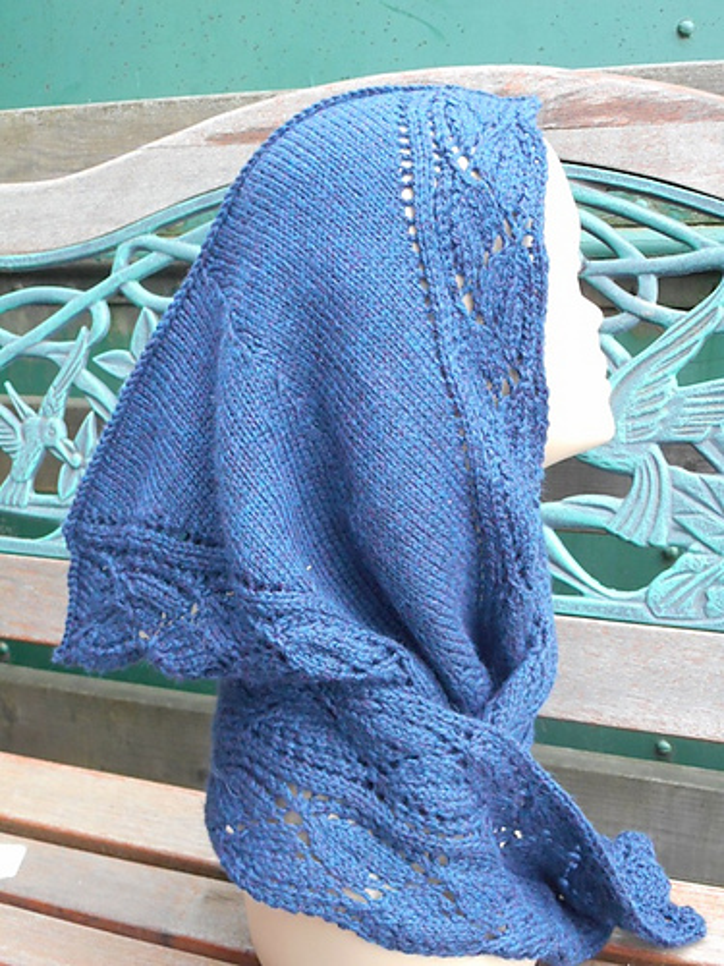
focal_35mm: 44
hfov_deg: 32.9
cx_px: 362
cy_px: 483
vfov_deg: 42.9
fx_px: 1227
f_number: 4.7
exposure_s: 1/20
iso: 400
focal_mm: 7.9
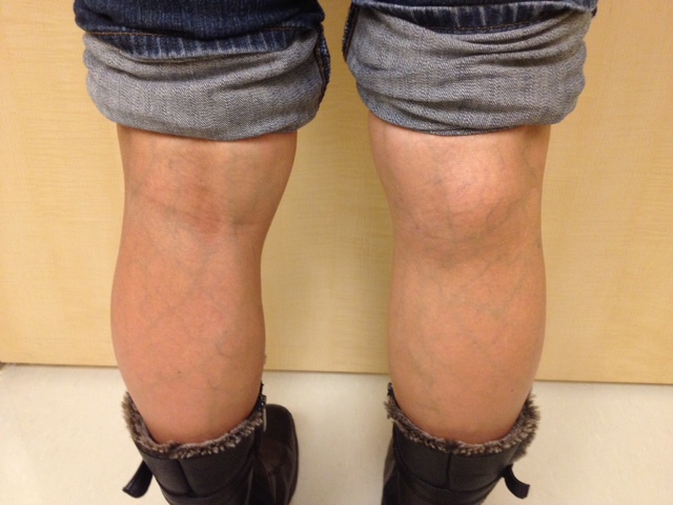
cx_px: 336
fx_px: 680
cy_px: 252
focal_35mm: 35
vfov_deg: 40.7
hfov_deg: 52.6
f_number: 2.4
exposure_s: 1/20
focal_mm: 4.28
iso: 200
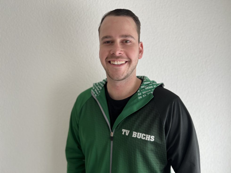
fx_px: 174
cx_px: 116
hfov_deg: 67.3
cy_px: 86
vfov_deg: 53.1
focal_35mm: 26
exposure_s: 1/151
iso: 40
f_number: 1.5
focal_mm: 5.7
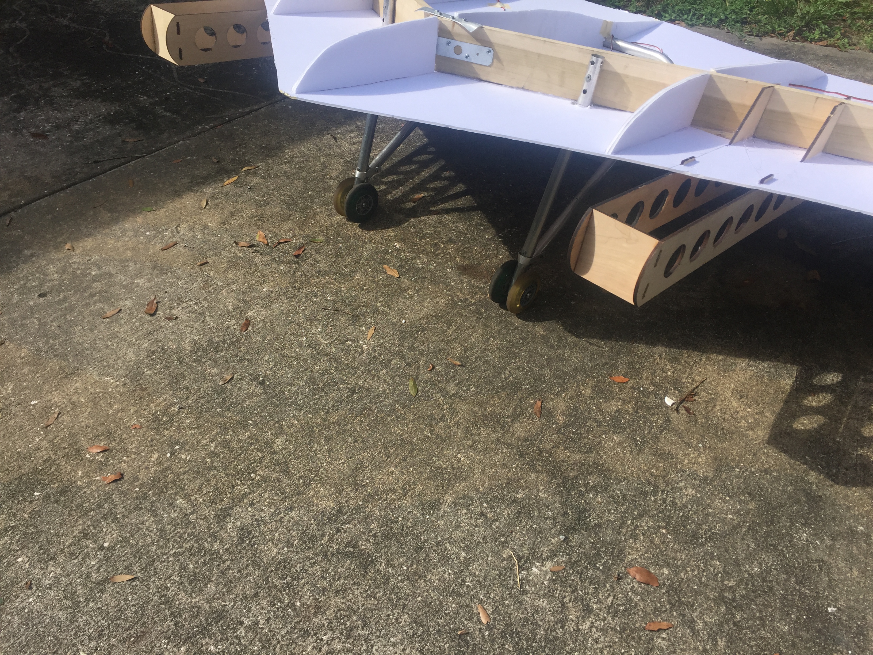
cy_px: 328
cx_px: 436
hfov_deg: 61.7
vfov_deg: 48.2
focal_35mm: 29
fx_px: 731
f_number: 2.2
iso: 32
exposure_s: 1/989
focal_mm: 4.15
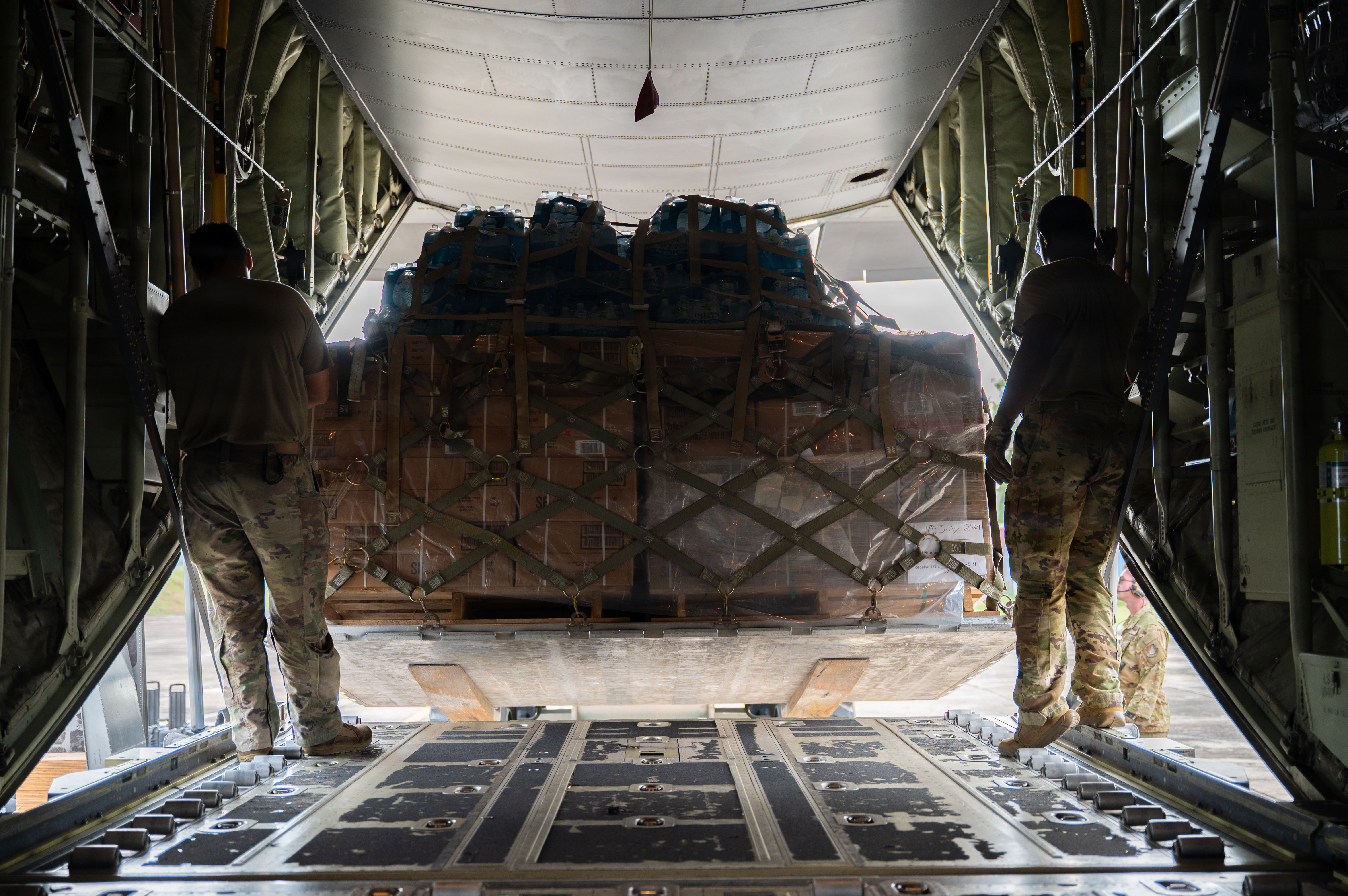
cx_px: 674
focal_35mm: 44
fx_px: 1646
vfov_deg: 30.5
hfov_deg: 44.5
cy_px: 448
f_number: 2.8
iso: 125
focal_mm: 44
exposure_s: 1/200
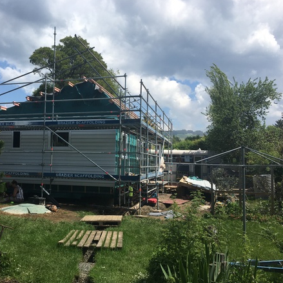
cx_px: 94
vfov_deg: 47.2
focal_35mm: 35
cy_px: 142
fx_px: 324
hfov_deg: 46.5
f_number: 2.2
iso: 25
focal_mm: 4.15
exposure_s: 1/1425
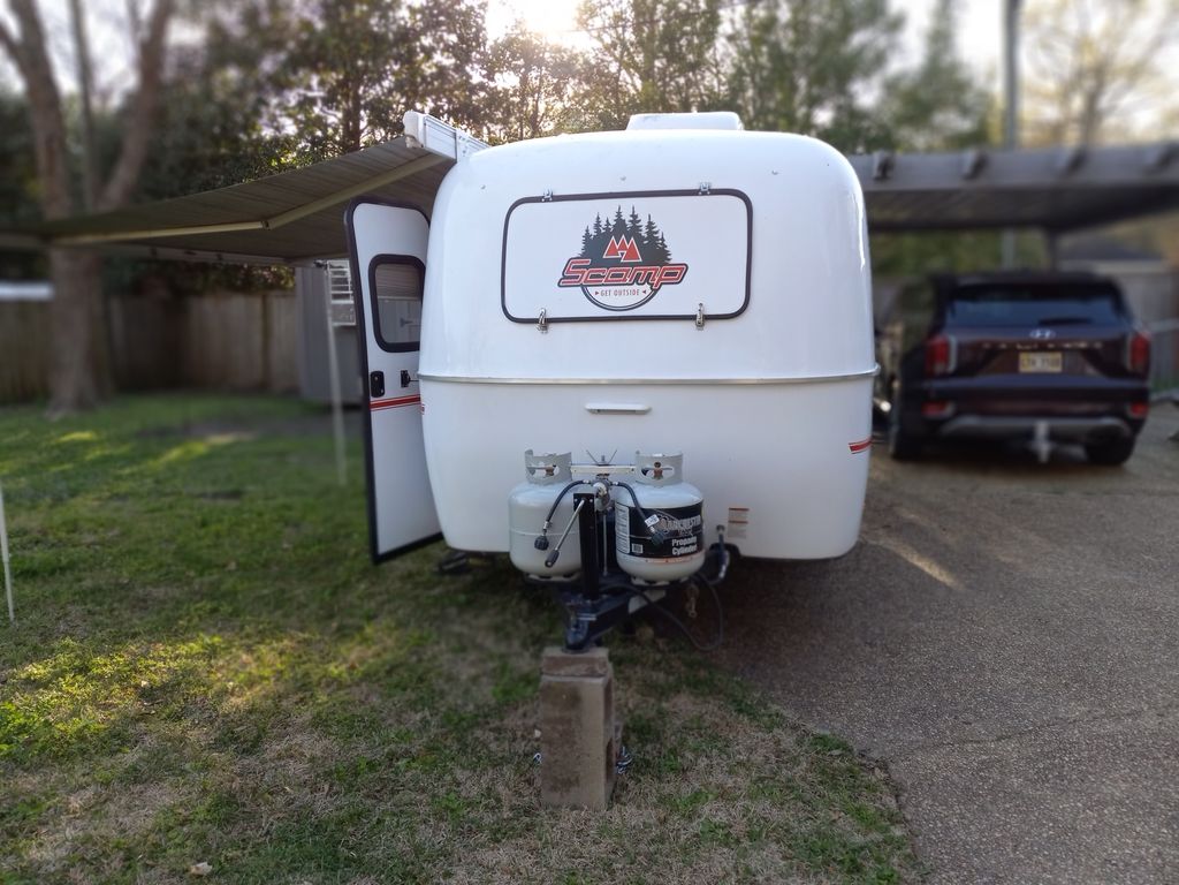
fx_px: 954
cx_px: 590
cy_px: 442
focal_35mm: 28
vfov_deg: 49.7
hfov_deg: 63.4
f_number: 1.8
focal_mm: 3.94
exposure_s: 1/279
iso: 40
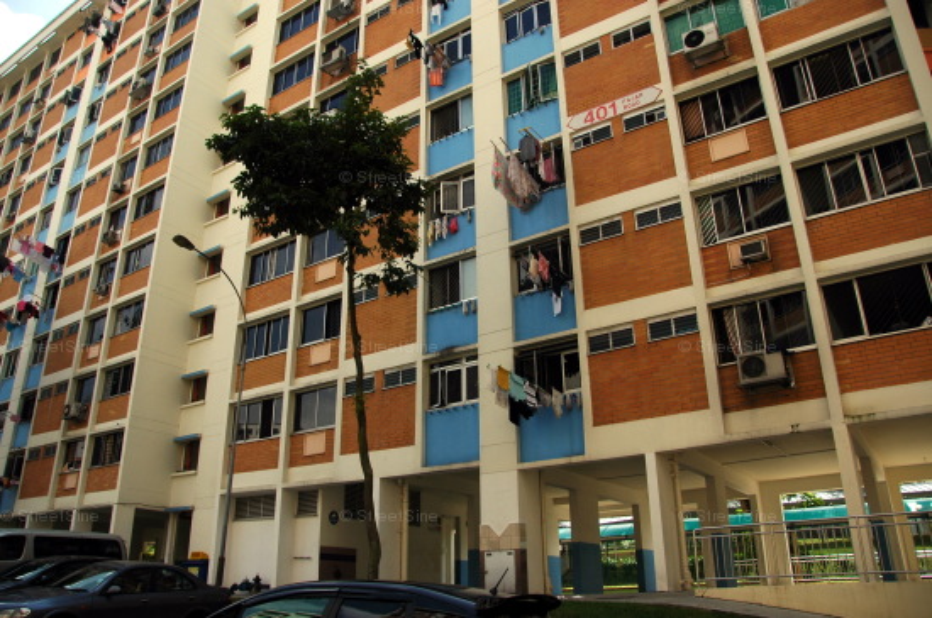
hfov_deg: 67.5
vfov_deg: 47.8
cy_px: 309
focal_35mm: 27
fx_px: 698
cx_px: 466
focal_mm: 18
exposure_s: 1/1600
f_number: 3.5
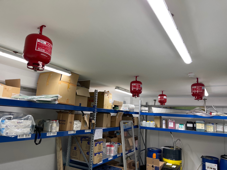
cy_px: 85
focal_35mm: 26
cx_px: 114
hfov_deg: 67.3
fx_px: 170
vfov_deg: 53.1
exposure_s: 1/100
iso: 64
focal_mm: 5.1
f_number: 1.6
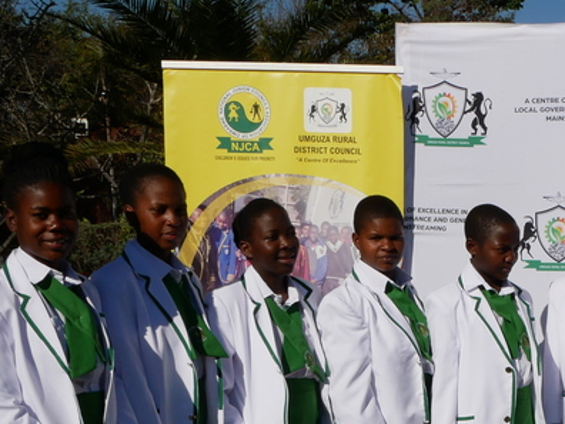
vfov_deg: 16.6
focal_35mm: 87
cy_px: 440
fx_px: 1420
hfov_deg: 21.0
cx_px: 668
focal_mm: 15
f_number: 10
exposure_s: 1/800
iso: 200
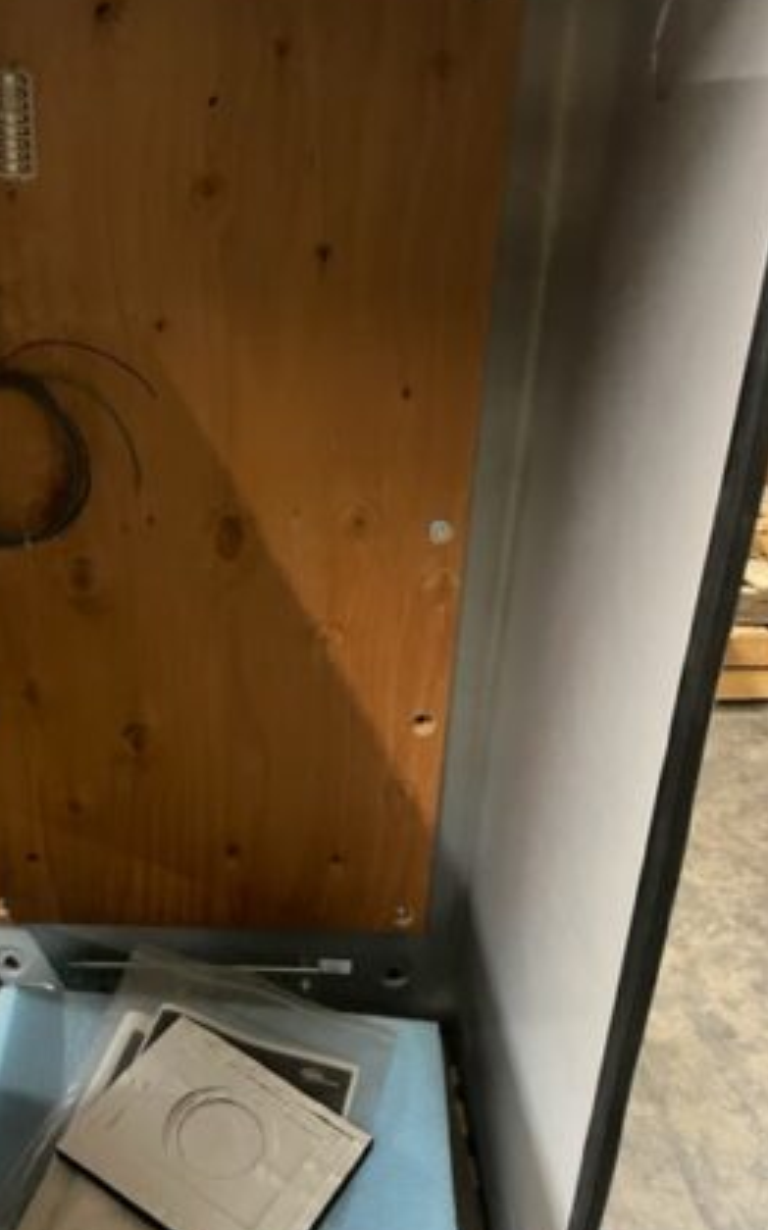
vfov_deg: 58.1
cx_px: 243
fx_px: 1106
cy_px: 644
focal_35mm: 33
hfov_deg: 37.8
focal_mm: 4.2
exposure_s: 1/30
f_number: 1.6
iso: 1000
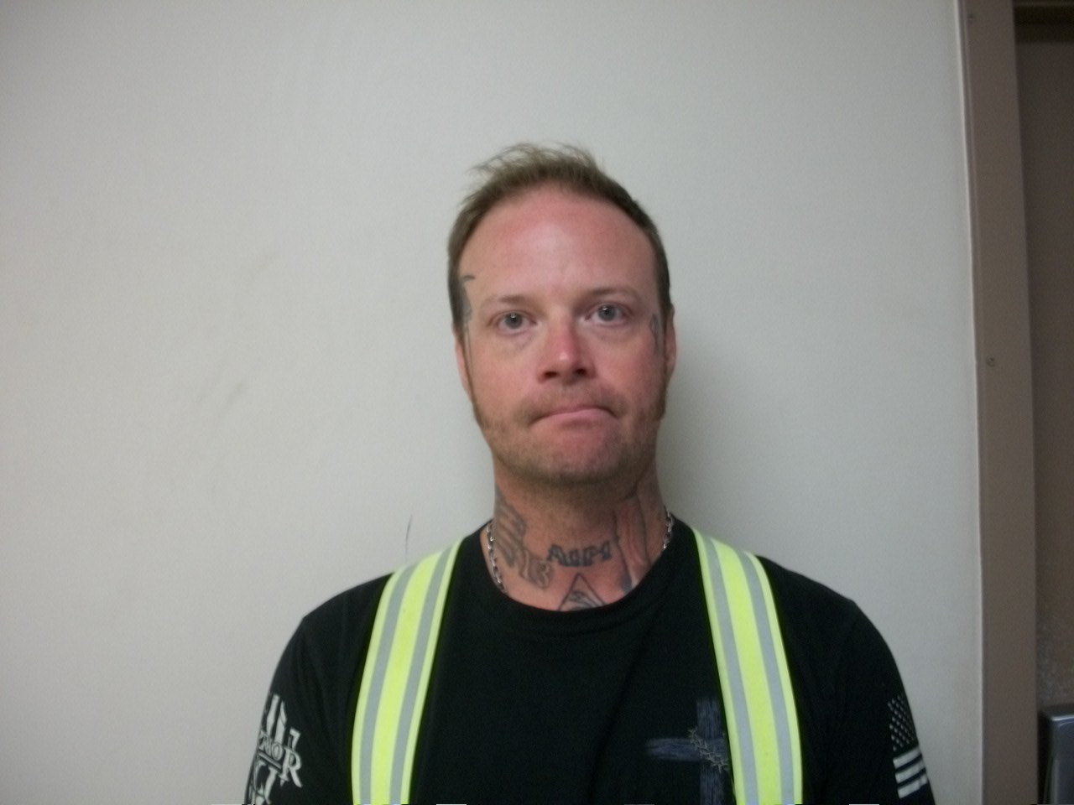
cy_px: 402
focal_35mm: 35
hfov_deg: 52.6
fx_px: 1086
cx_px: 537
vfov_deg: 40.7
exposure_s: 1/13
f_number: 3.1
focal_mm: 6.3
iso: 160
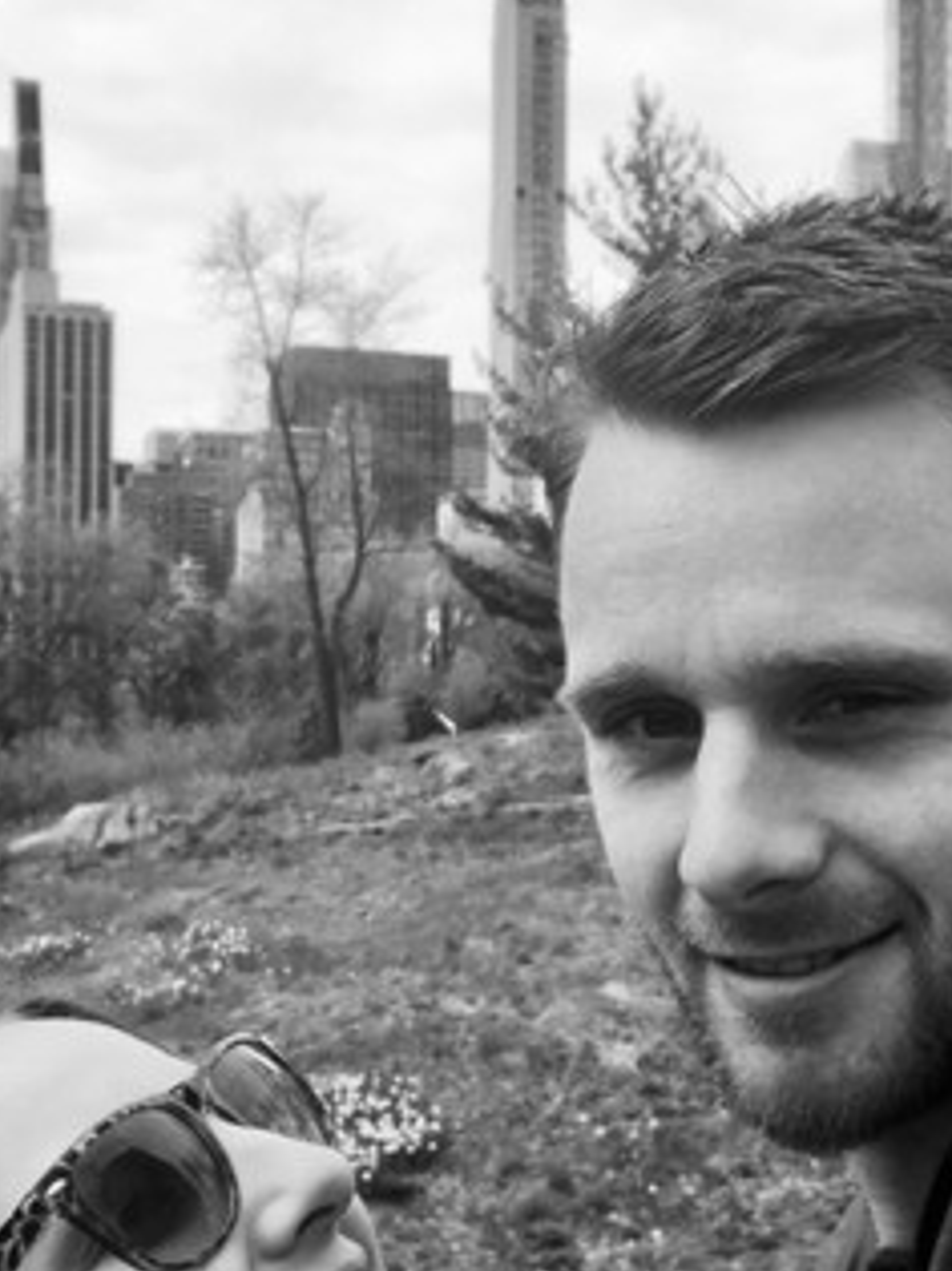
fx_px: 2385
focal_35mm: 65
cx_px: 585
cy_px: 720
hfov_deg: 22.5
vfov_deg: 29.8
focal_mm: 2.87
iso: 20
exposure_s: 1/321
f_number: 2.2
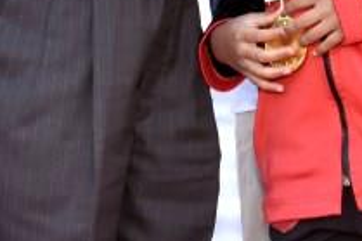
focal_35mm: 250
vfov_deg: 5.4
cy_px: -238
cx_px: 161
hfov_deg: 8.2
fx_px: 2512
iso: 1250
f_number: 8
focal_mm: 34
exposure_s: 1/200
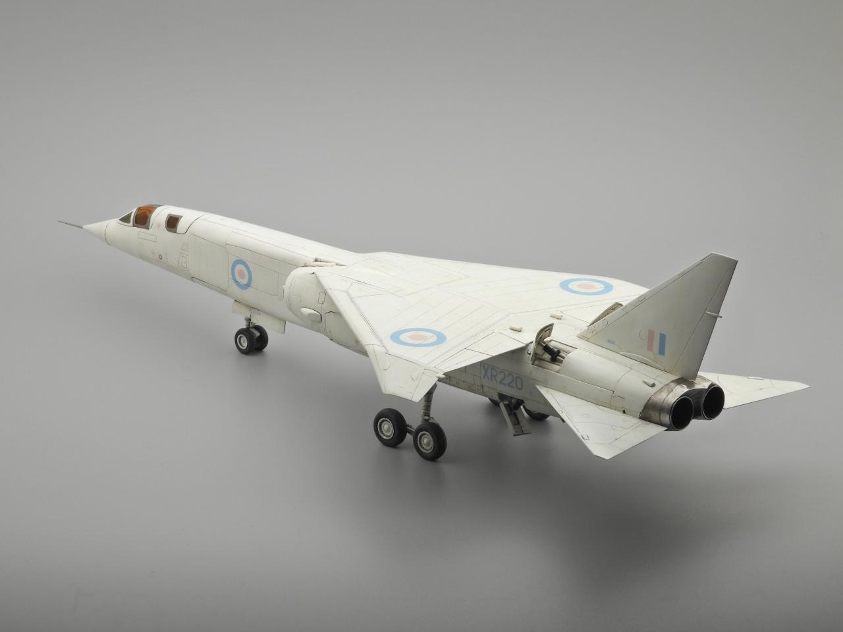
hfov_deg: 13.2
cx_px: 422
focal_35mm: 150
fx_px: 3653
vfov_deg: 9.9
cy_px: 316
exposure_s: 1/100
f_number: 8
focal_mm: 26.8
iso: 100
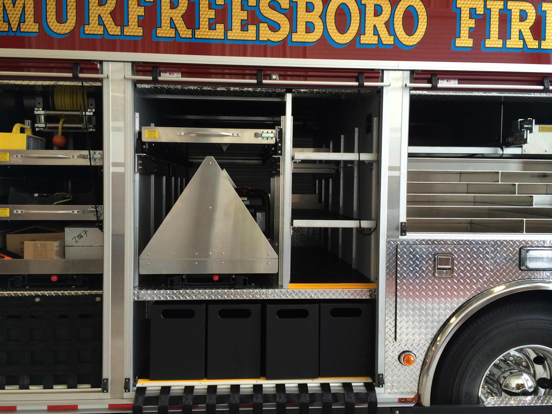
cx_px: 276
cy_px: 207
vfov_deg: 46.8
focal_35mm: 30
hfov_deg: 60.0
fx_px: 478
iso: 80
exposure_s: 1/30
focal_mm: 4.12
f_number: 2.2
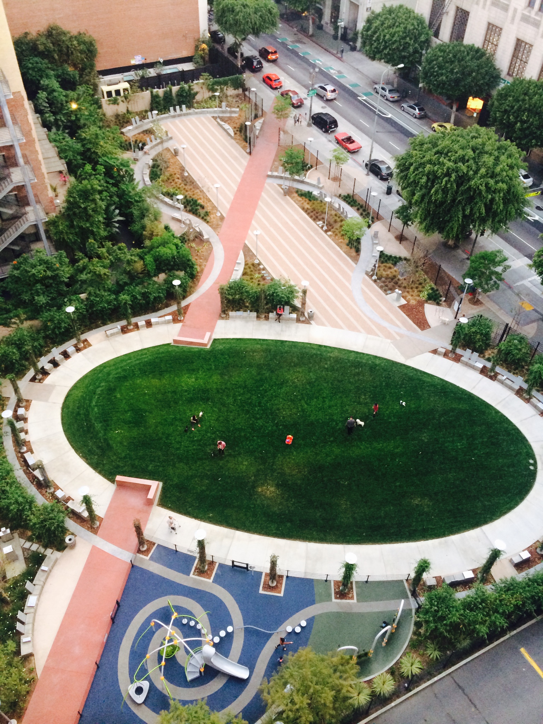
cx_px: 272
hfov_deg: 46.8
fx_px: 627
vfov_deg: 60.0
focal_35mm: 30
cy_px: 362
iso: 64
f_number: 2.2
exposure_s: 1/30
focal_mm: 4.12
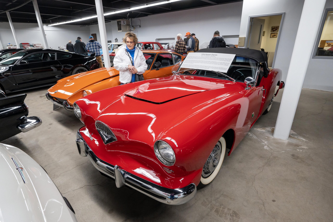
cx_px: 166
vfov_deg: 65.9
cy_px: 111
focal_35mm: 18
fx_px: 171
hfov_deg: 88.5
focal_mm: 18.5
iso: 1250
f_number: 6.3
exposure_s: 1/60
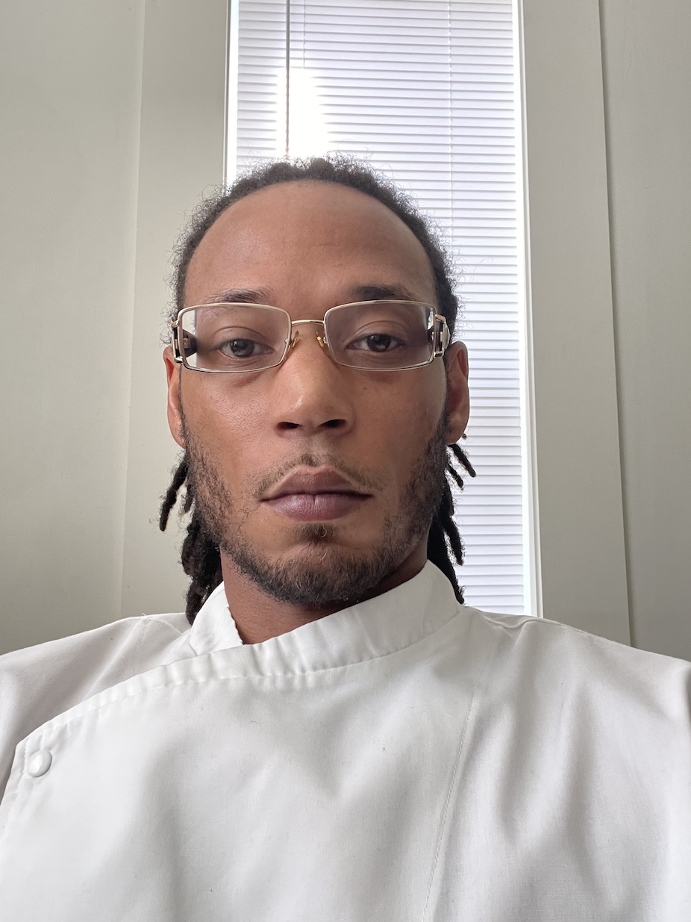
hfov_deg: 46.8
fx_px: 799
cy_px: 461
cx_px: 346
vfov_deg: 60.0
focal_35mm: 30
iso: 320
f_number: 2.2
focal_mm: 2.71
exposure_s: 1/60
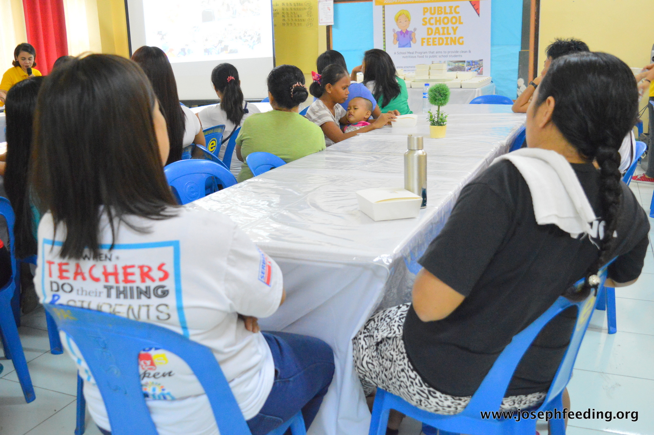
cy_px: 218
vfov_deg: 36.8
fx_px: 653
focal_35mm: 36
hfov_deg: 53.2
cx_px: 327
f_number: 4
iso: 3200
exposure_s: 1/80
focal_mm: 24
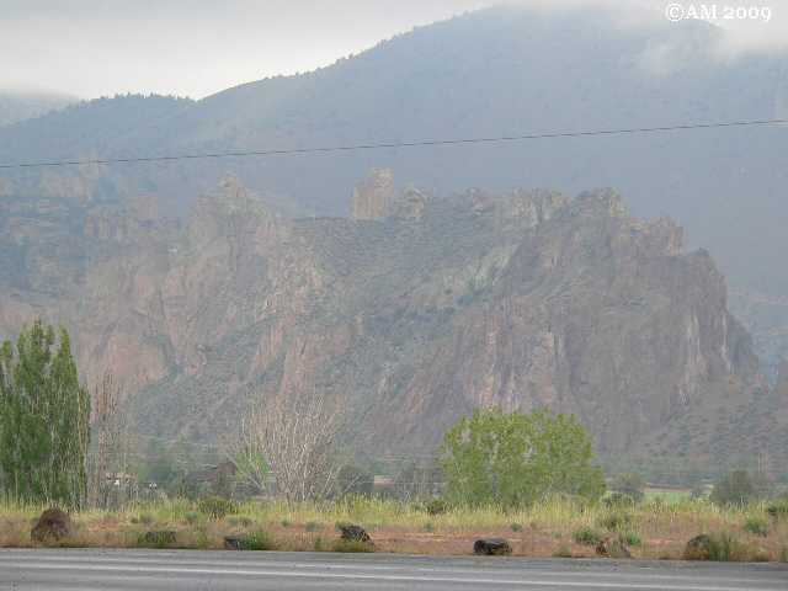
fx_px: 4872
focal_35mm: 214
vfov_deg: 6.9
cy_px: 296
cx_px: 394
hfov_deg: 9.2
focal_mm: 35.5
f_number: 3.7
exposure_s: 1/125
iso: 80
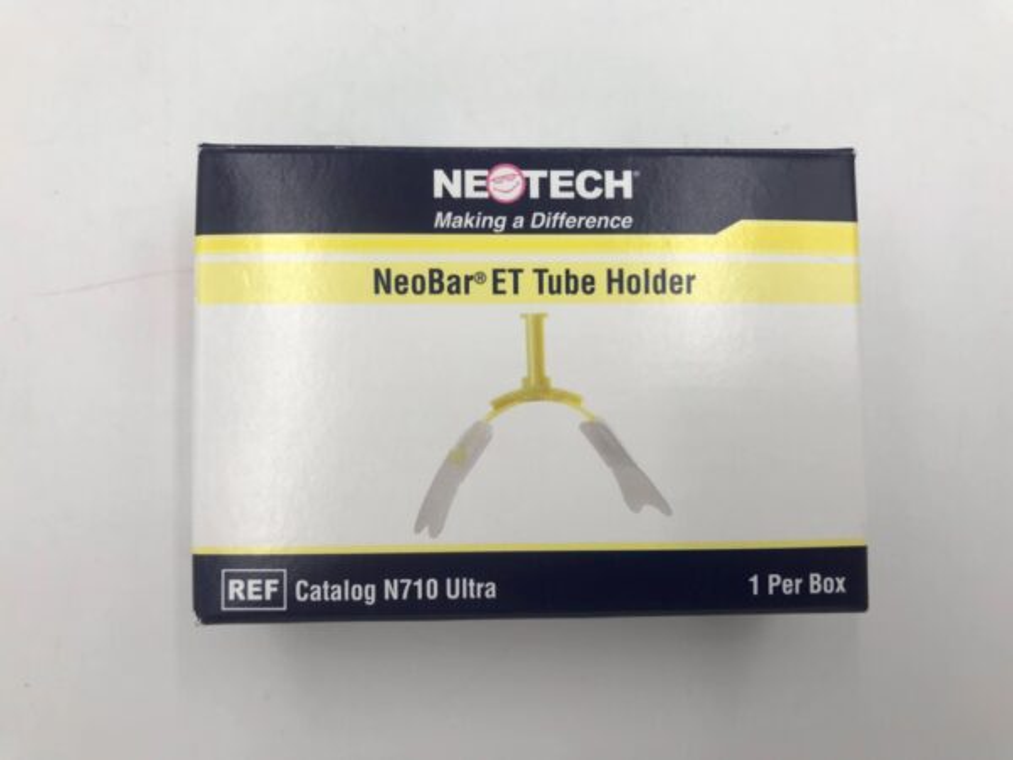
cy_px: 380
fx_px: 819
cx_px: 506
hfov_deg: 63.4
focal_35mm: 28
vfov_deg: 49.7
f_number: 1.8
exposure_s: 1/120
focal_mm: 3.99
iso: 20
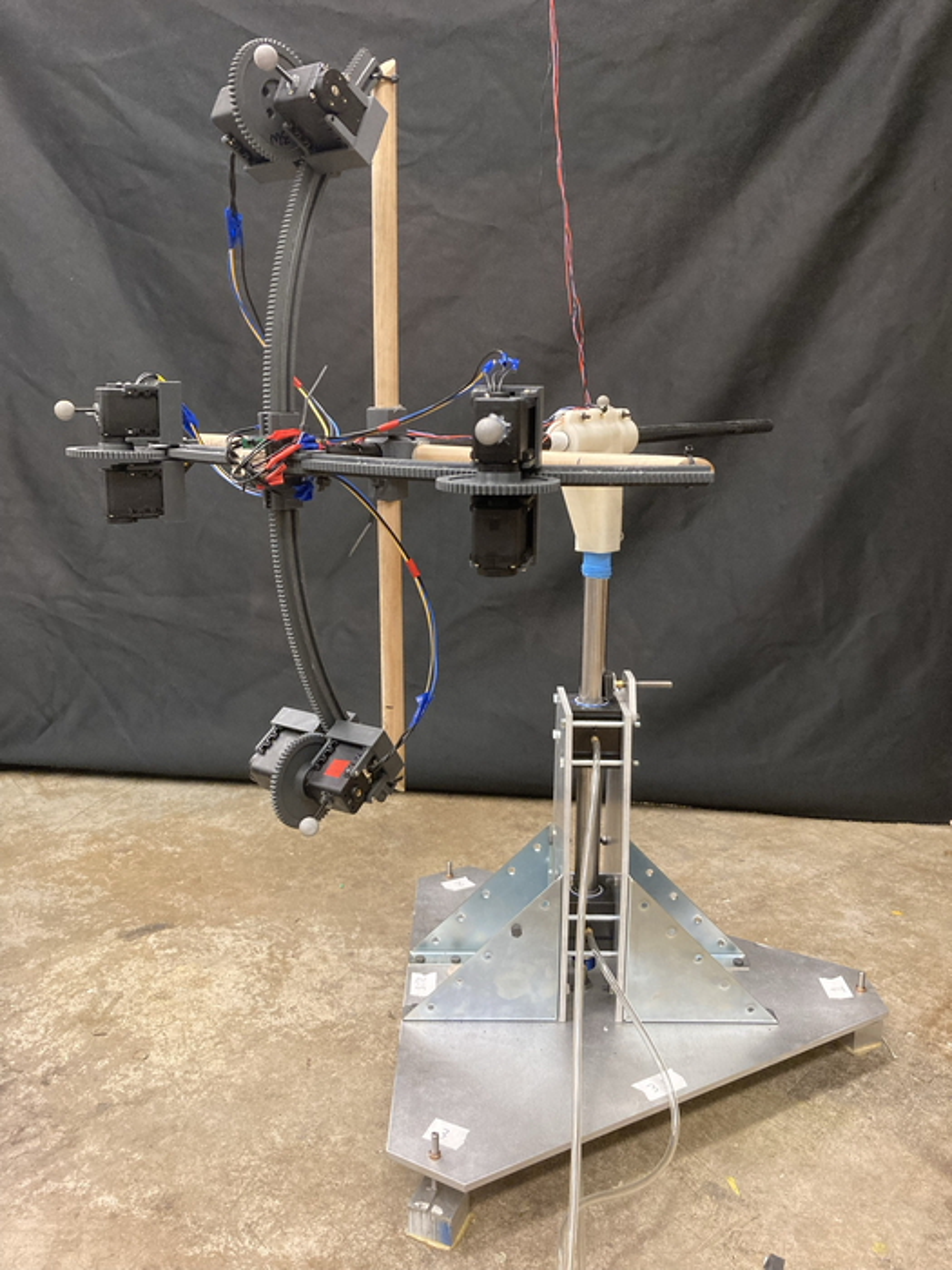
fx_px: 1027
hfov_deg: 49.7
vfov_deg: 63.4
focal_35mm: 28
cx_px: 476
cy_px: 635
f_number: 1.8
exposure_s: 1/60
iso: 320
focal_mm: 3.99
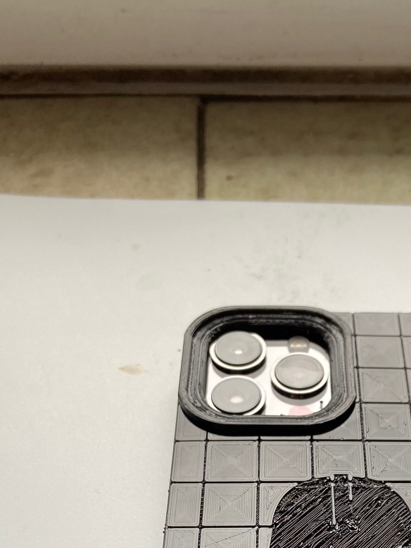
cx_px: 316
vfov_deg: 36.4
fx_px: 776
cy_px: 499
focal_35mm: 49
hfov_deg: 29.1
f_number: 1.8
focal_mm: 4.25
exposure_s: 1/121
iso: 80
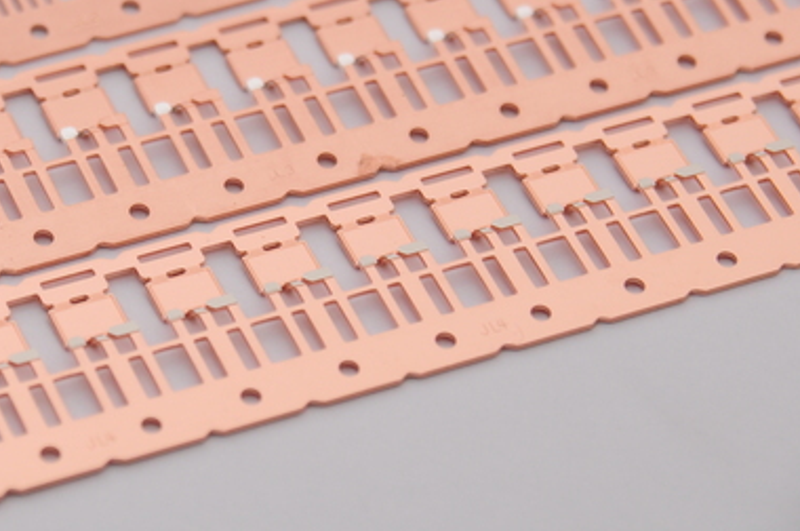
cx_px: -13
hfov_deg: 9.3
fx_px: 4903
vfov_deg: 6.2
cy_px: -1
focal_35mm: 221
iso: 200
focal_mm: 70
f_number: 7.1
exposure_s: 1/30
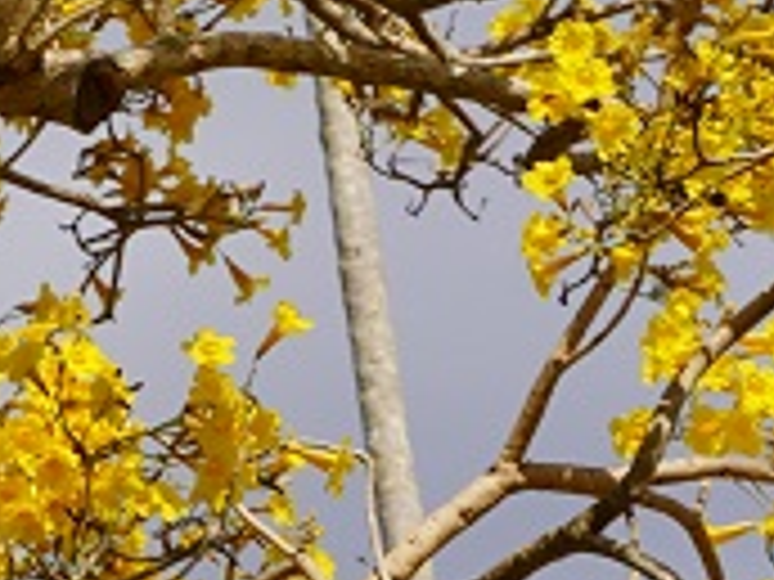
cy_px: 1057
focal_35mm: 277
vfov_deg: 5.3
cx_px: -936
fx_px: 6194
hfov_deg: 6.8
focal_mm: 46
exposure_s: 1/200
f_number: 10
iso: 100
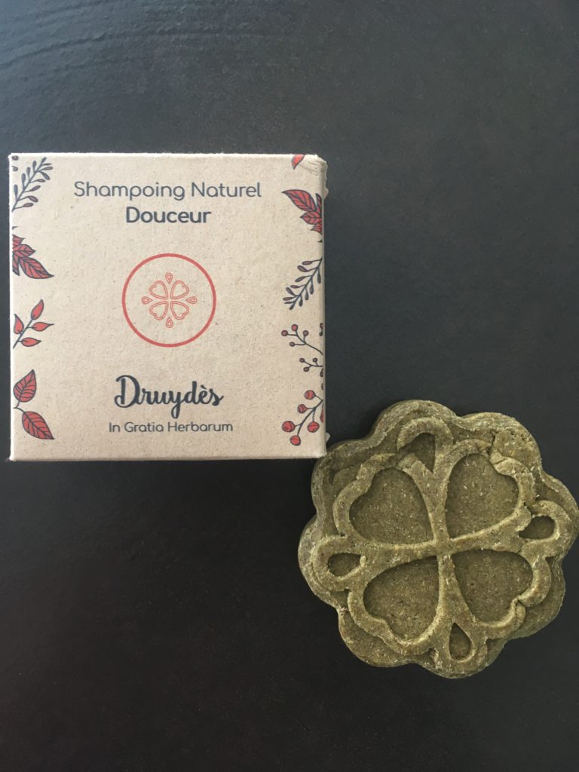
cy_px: 386
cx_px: 290
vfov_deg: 61.7
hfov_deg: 48.2
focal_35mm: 29
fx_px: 647
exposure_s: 1/33
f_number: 2.2
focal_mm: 4.15
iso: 100
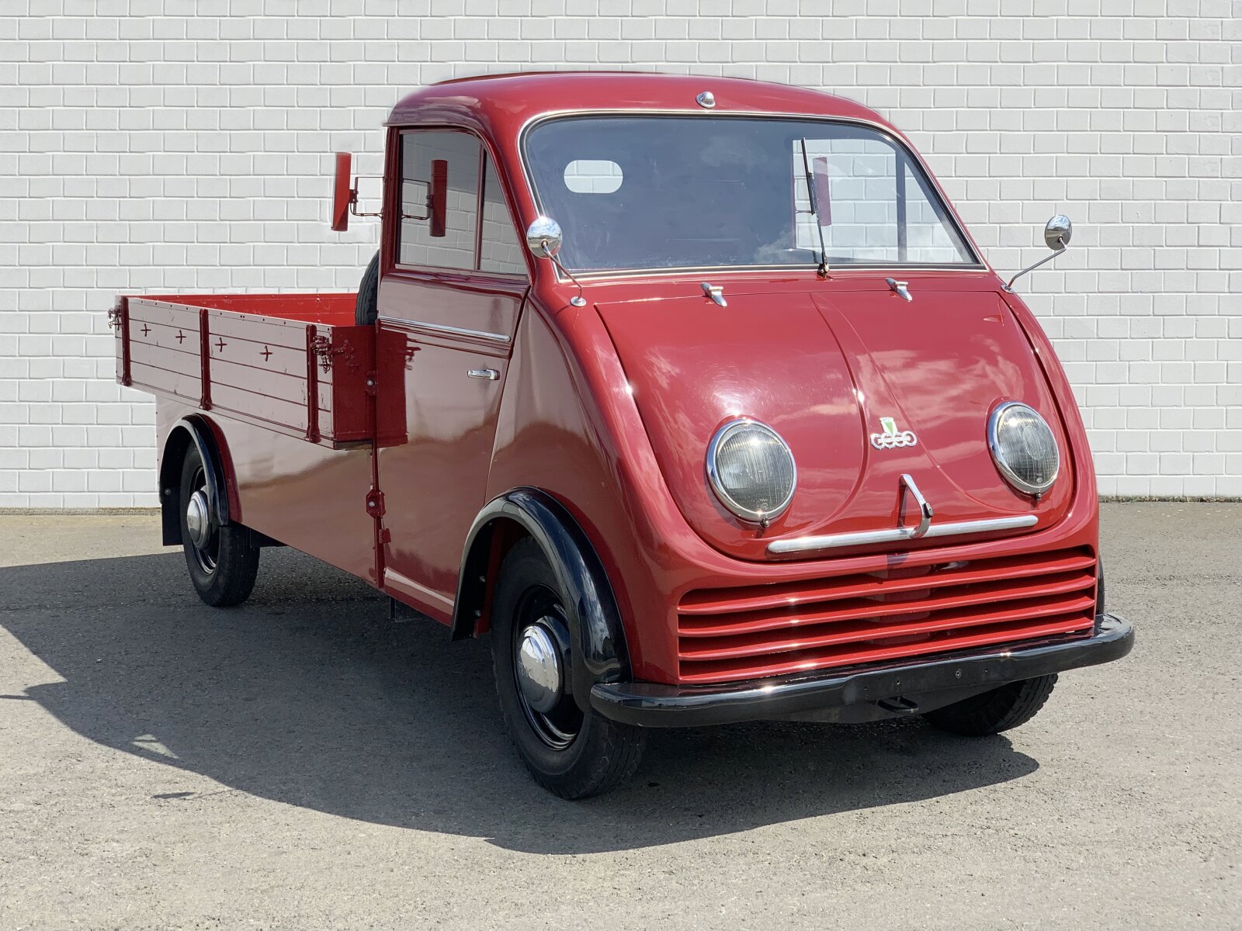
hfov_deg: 36.8
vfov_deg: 28.0
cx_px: 621
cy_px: 466
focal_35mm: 52
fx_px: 1866
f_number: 2.4
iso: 16
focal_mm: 6
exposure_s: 1/888
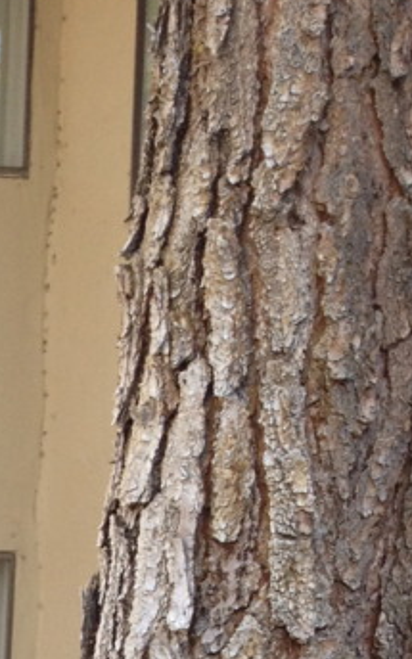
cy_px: 1151
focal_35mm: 138
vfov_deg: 13.7
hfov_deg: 9.1
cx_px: -349
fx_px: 2479
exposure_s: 1/120
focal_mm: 4.28
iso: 80
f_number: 2.4
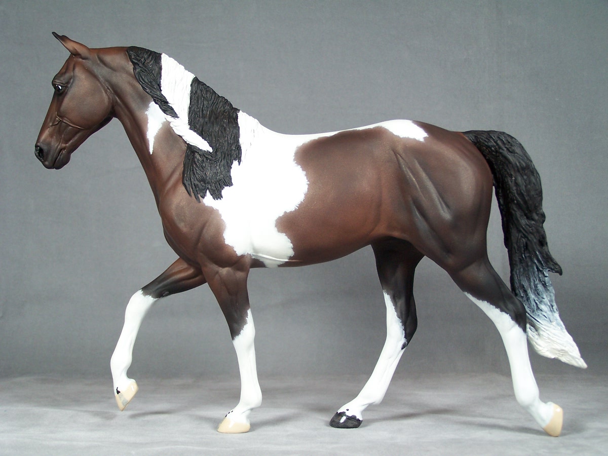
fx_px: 1124
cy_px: 228
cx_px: 304
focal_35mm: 64
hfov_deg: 30.3
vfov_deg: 22.9
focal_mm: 10.7
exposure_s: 1/30
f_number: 3.2
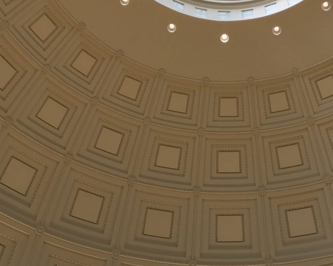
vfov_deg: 22.2
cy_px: 143
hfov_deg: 27.4
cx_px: 212
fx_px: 680
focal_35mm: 69
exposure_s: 1/120
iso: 40
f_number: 2.2
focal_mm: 4.15
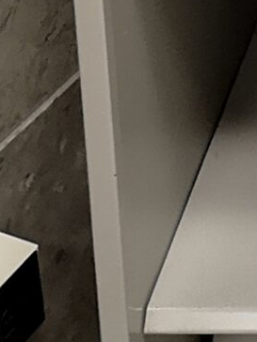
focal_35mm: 190
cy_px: -824
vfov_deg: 8.1
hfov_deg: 7.1
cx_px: 749
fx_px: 1881
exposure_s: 1/40
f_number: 1.8
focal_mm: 3.95
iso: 200
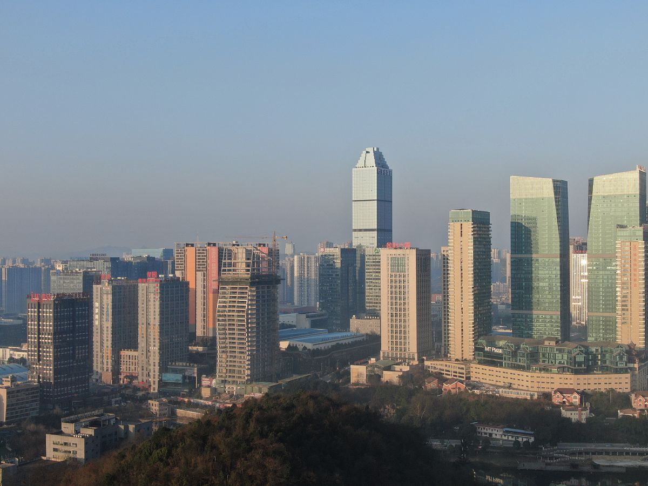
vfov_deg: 30.3
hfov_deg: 39.7
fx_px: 899
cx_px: 324
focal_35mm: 48
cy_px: 243
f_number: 3.8
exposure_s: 1/400
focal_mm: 8.6
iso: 100
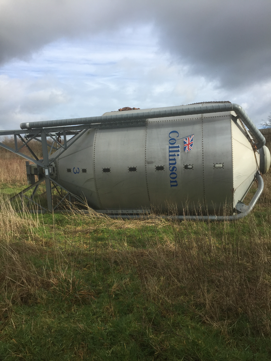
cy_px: 180
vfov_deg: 61.7
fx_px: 303
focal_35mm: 29
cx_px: 136
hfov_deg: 48.2
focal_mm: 4.15
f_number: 2.2
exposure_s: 1/1364
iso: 32
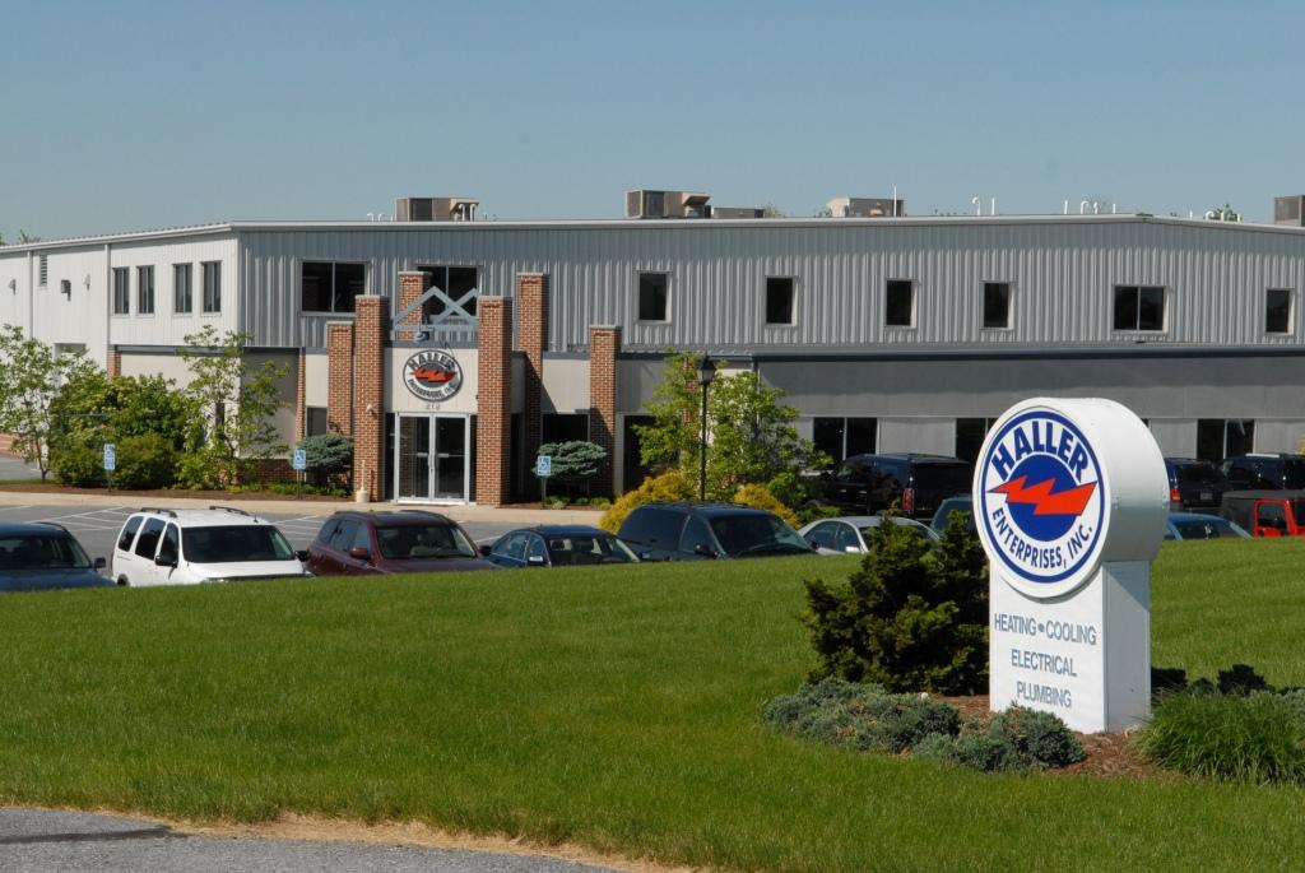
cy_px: 436
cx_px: 652
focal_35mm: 78
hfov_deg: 26.0
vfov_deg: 17.5
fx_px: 2830
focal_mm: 52
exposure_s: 1/640
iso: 400
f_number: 11
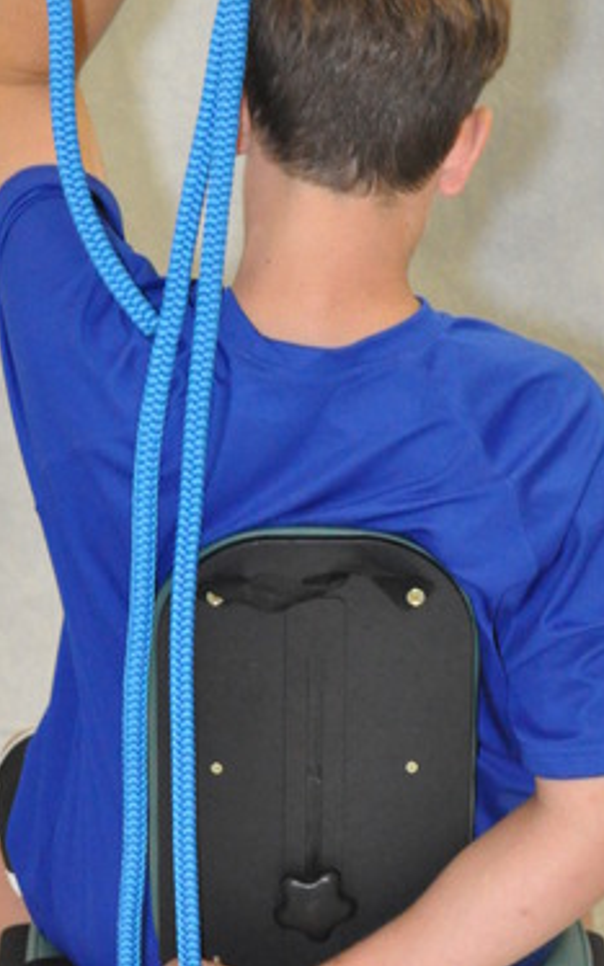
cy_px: 550
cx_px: 302
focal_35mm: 179
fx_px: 4713
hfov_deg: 7.3
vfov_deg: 11.7
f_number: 8
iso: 3200
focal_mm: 55
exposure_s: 1/60
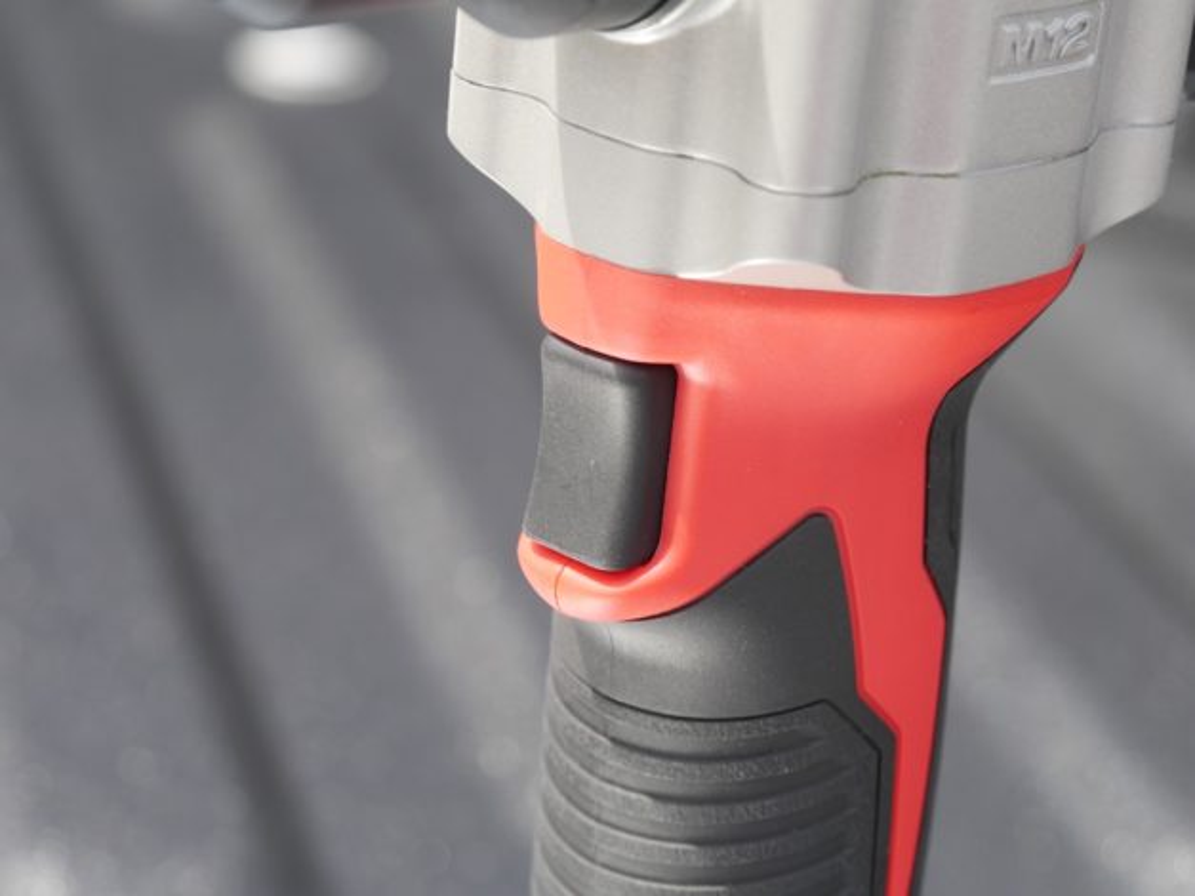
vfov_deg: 12.1
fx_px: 4211
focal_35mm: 122
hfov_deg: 16.2
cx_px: 598
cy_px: 448
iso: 200
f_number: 5.2
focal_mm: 61
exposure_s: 1/250
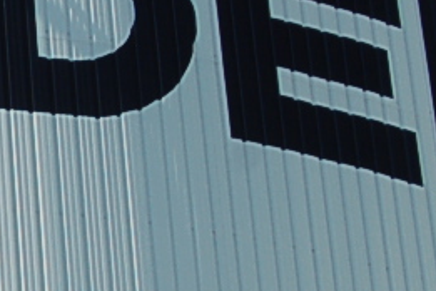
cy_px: 135
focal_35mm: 242
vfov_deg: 5.7
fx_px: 2931
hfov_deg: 8.3
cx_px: -301
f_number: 10
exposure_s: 1/400
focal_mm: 28
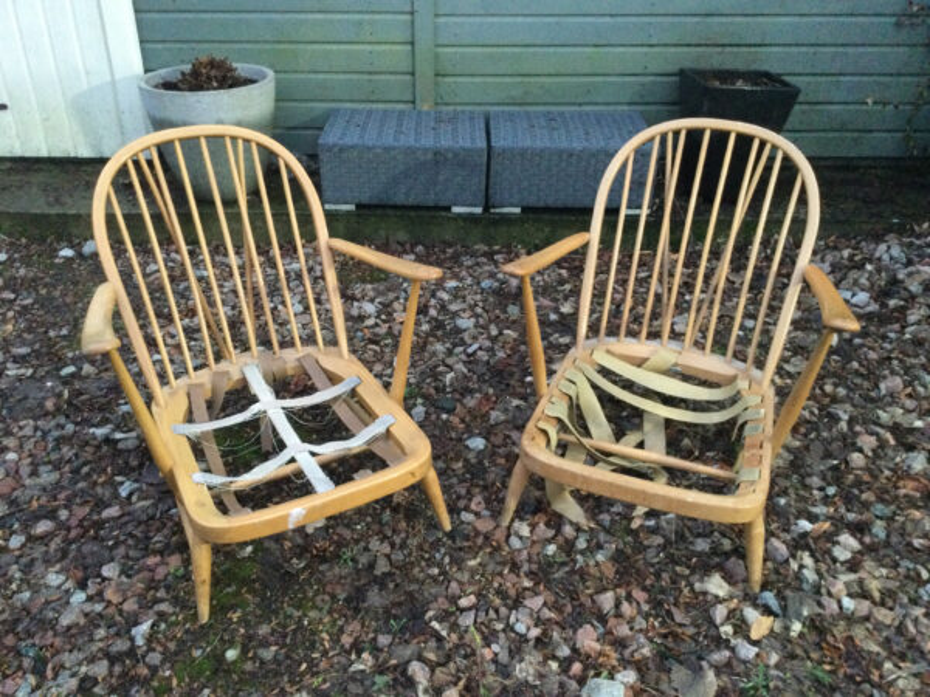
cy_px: 348
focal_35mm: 31
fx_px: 833
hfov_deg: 58.4
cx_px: 465
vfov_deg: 45.4
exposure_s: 1/17
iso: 320
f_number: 2.4
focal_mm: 3.3
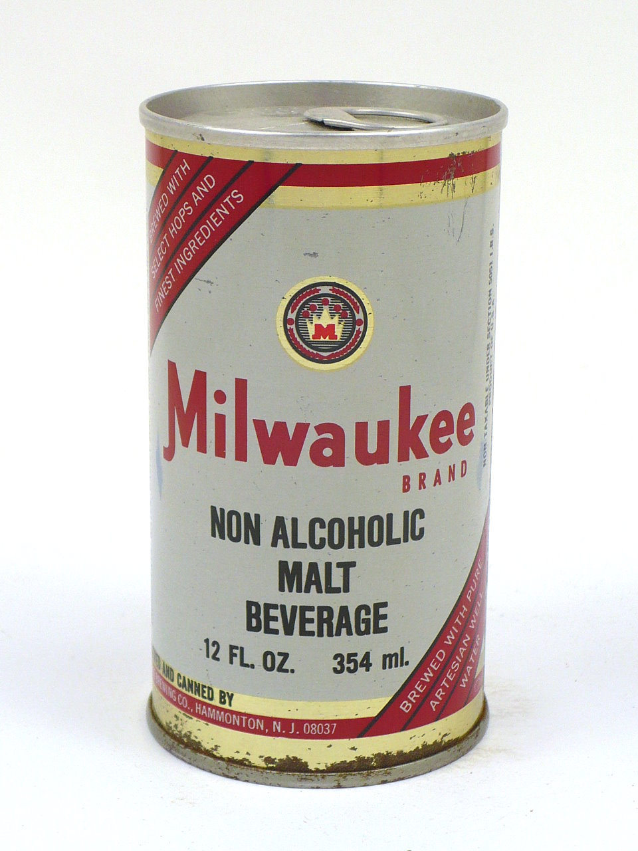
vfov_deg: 22.0
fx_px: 2187
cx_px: 319
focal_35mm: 89
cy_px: 426
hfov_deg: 16.6
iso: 100
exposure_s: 1/400
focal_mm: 9.9
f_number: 3.1
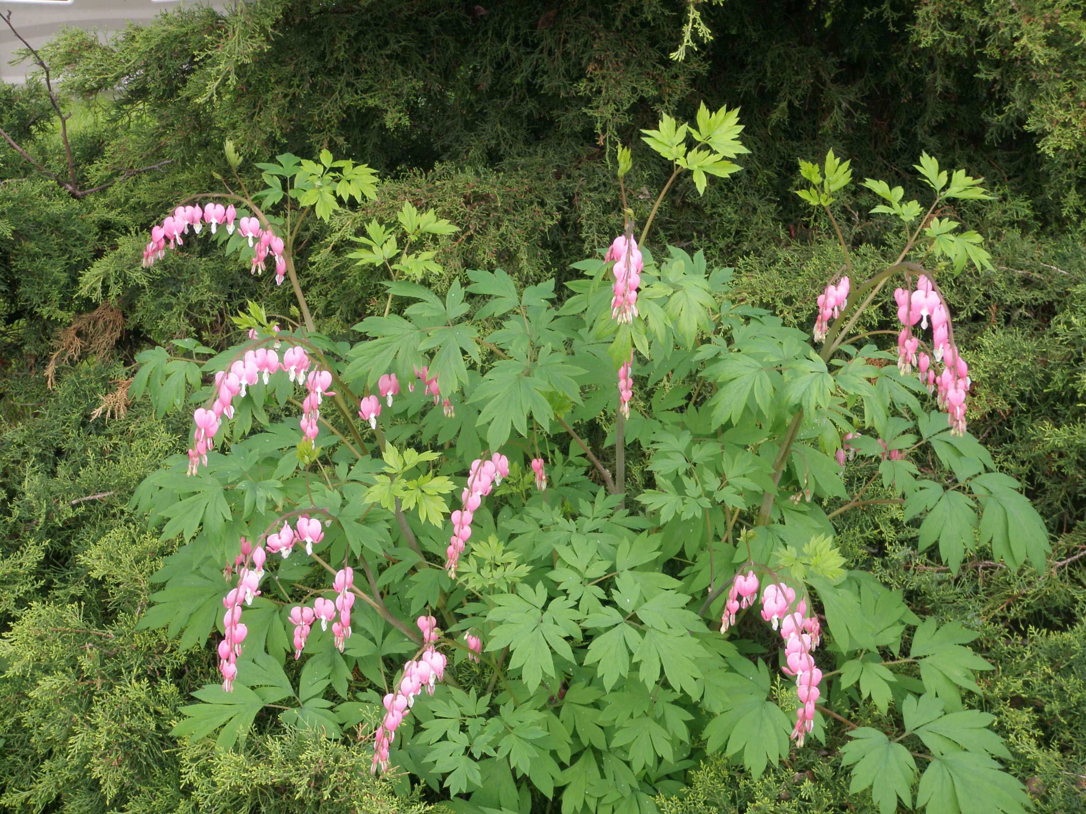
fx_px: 1851
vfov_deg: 24.8
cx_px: 555
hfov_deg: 32.7
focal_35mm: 59
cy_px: 411
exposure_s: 1/60
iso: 50
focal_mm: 10.34
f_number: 4.5
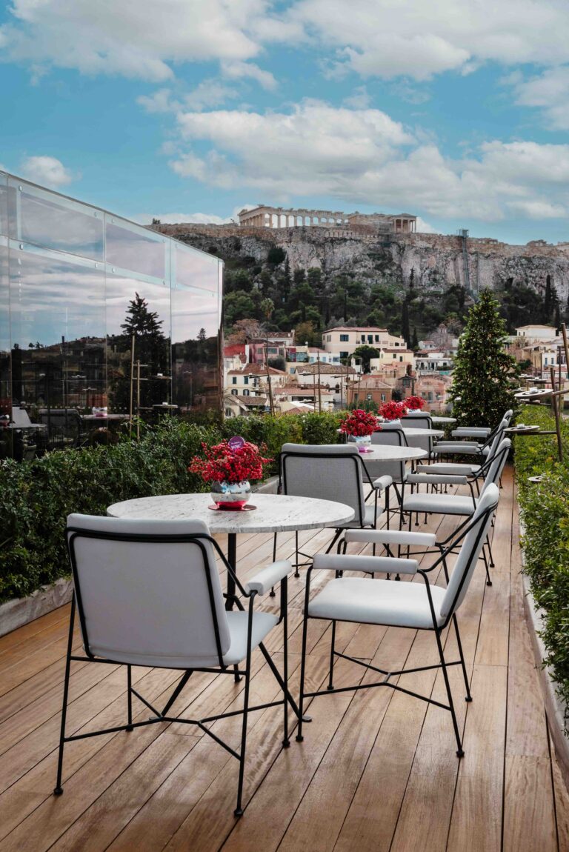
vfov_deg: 48.4
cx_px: 284
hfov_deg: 33.4
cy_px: 426
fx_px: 947
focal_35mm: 40
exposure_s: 1/640
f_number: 13
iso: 400
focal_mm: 40
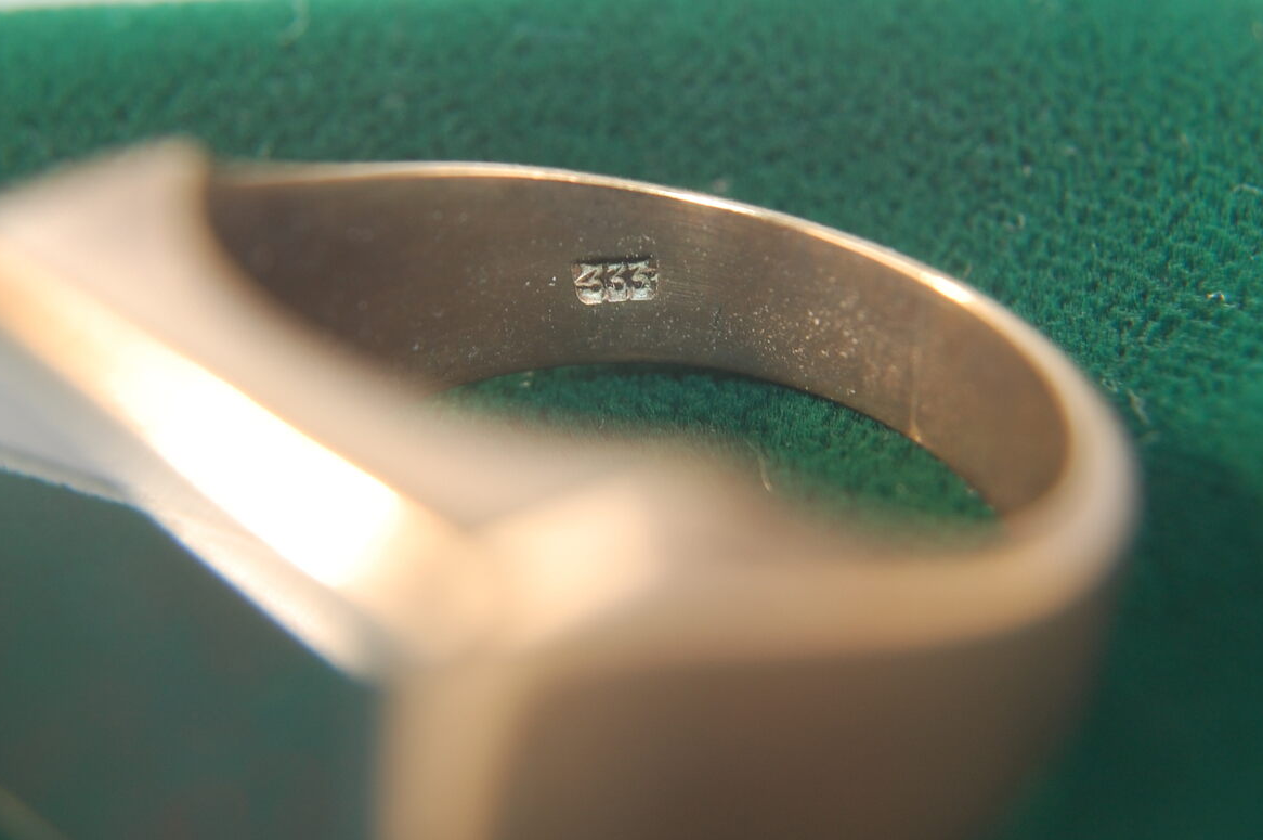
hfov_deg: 28.9
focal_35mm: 70
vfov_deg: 19.4
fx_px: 2453
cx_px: 582
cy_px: 274
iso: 250
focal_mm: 32
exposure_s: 1/125
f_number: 4.5
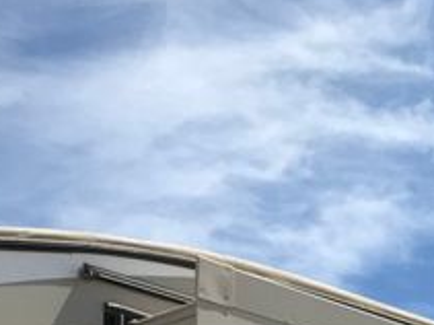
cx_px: 611
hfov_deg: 13.8
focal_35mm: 136
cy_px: 747
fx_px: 1704
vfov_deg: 9.8
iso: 20
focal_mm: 3.99
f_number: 1.8
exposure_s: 1/2591
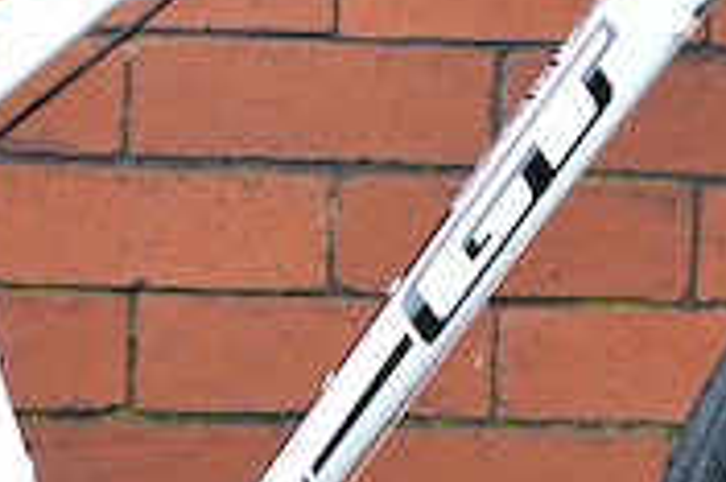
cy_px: 371
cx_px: 276
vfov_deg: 5.8
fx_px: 4801
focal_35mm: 238
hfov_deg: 8.6
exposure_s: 1/125
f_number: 5.6
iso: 160
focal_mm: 35
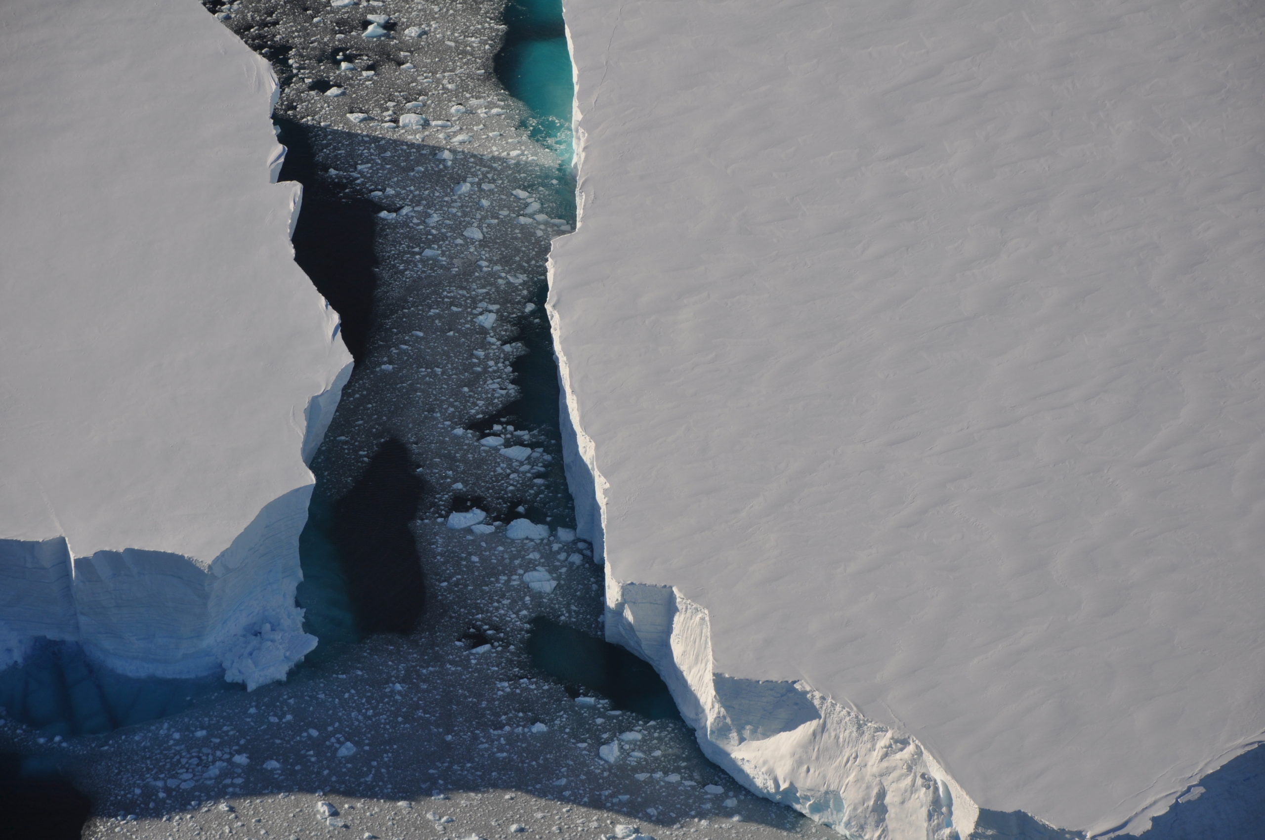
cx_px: 632
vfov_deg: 8.7
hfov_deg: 13.1
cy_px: 420
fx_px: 5527
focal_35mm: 158
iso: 200
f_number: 9
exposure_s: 1/1250
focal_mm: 105
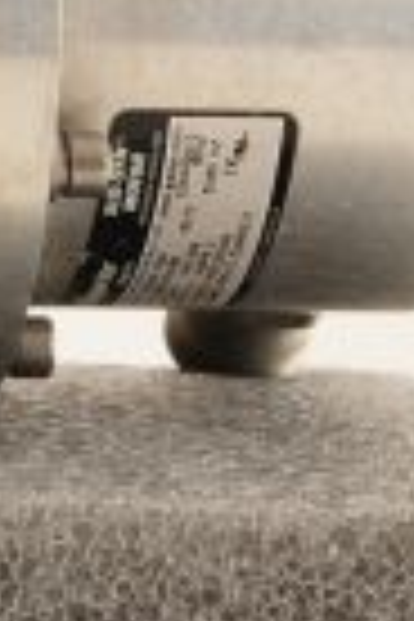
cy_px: -52
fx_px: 3743
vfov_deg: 9.4
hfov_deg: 6.0
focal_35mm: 217
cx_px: -711
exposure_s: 1/160
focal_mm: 50
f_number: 14
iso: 1600
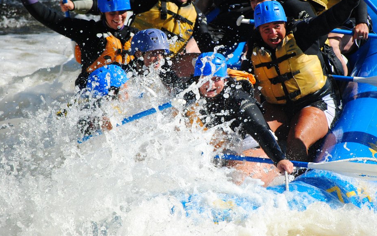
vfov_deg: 3.9
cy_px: 96
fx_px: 3493
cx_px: 208
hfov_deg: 6.2
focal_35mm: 340
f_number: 5.6
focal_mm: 200
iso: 800
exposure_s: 1/3200
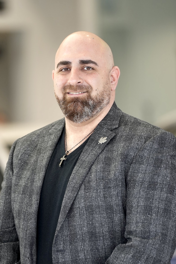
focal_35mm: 300
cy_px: 132
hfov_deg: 4.6
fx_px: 2196
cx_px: 88
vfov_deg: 6.9
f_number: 2.8
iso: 500
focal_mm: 200
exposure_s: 1/250
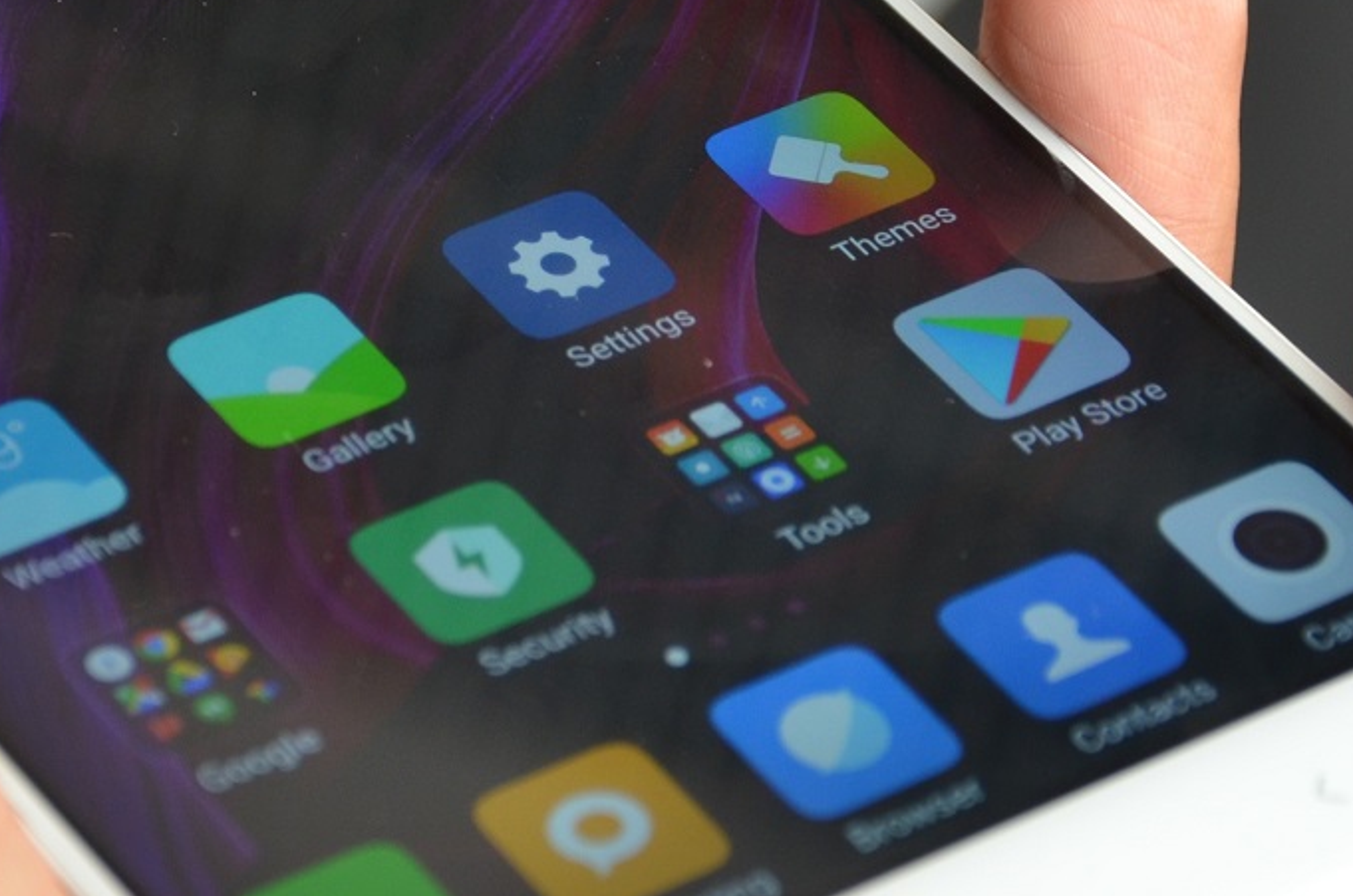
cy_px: 236
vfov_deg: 5.9
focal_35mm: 230
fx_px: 8626
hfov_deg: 9.0
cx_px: 550
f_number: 5
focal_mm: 58
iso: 320
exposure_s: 1/50
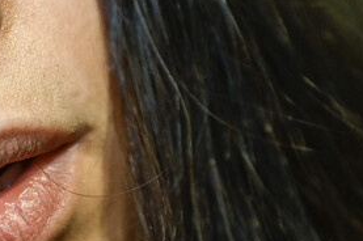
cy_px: -124
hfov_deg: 2.6
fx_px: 7866
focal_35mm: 781
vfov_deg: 1.8
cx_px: 54
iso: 1000
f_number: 1.8
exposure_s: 1/640
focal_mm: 135
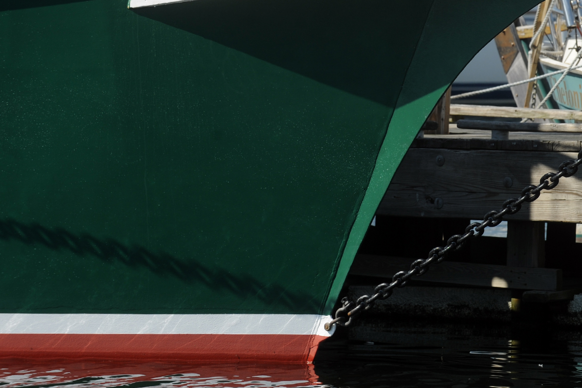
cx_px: 401
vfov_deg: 6.8
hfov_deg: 10.2
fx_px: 3265
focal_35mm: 202
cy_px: 113
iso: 200
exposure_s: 1/500
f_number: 11
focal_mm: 140
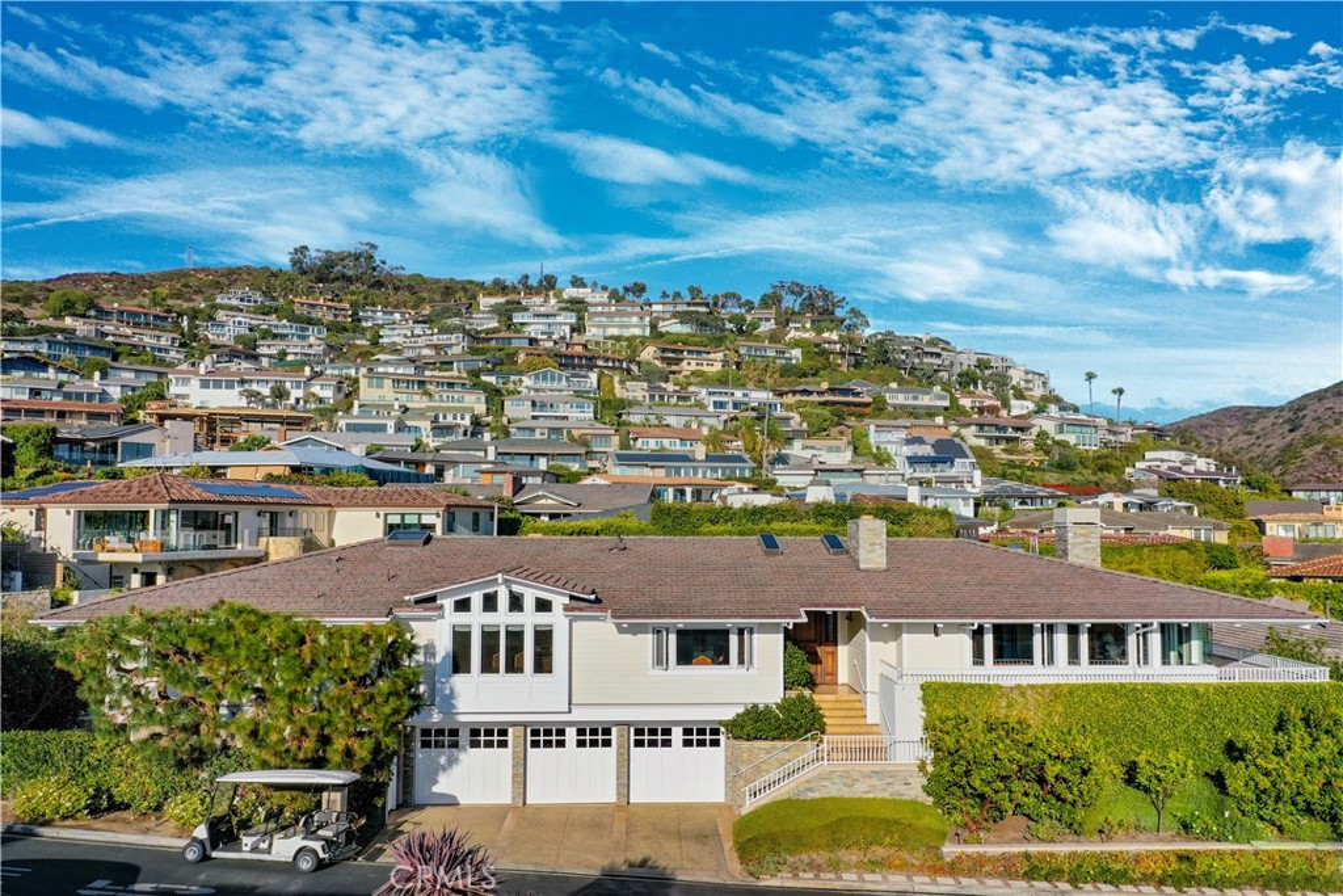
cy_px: 448
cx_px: 672
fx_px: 1045
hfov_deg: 65.5
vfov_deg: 46.4
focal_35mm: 28
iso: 100
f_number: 6.3
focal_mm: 10.26
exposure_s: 1/500
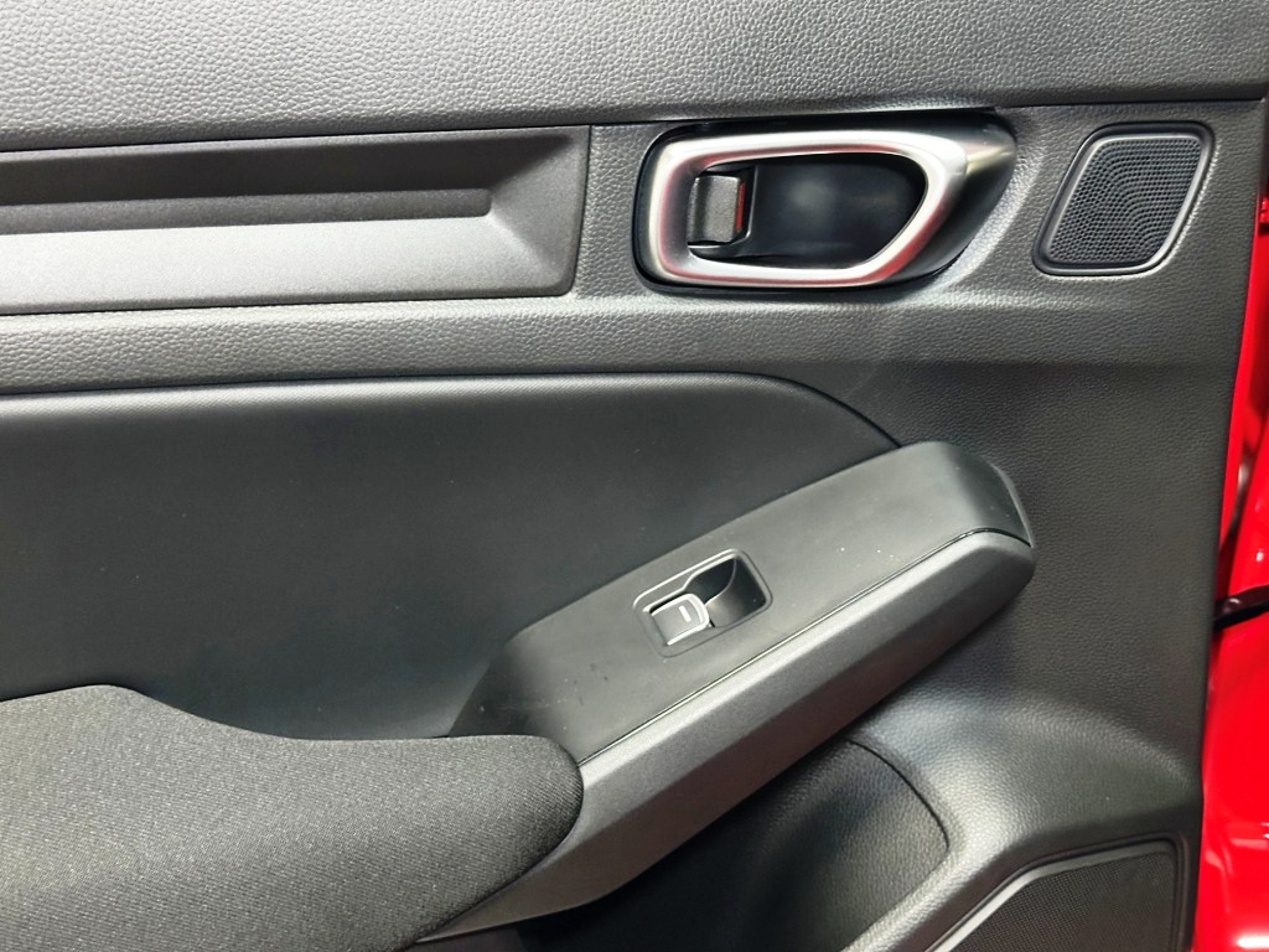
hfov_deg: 39.7
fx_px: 1760
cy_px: 476
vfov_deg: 30.3
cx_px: 634
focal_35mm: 48
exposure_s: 1/30
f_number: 1.78
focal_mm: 6.86
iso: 640
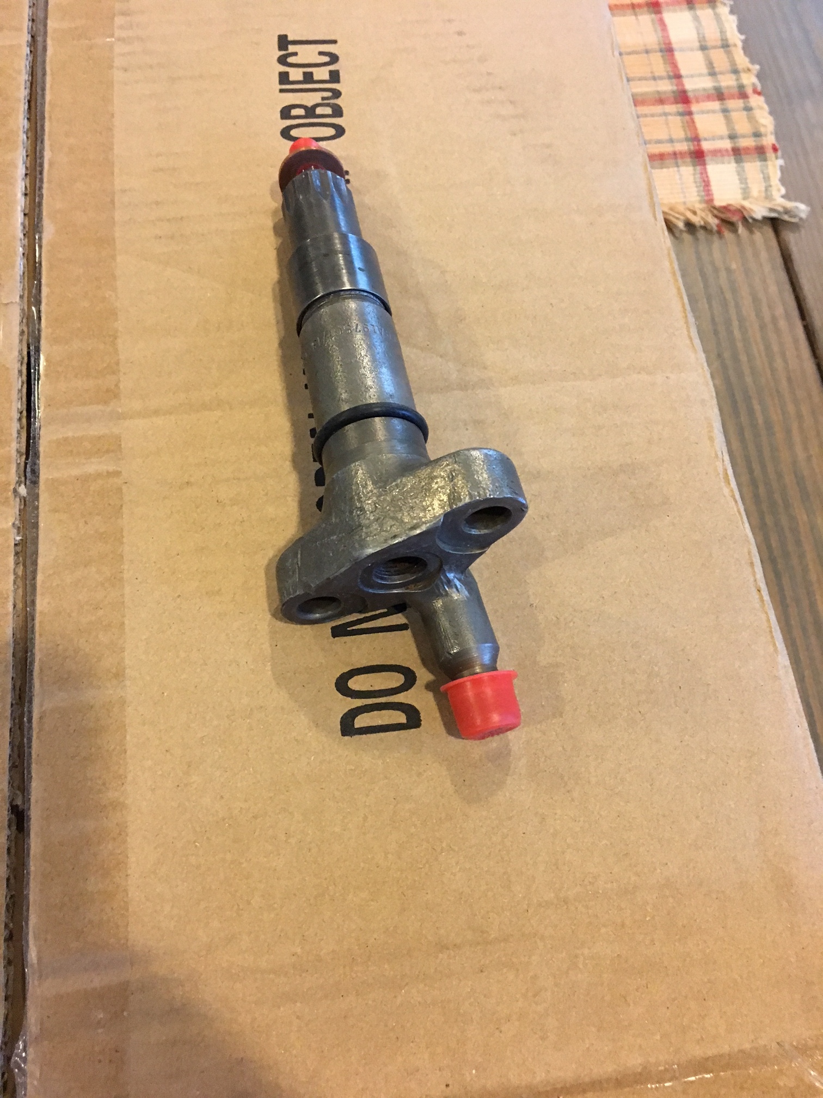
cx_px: 412
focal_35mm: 29
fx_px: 919
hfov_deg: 48.2
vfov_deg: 61.7
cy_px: 549
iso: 200
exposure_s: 1/30
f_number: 2.2
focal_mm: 4.15
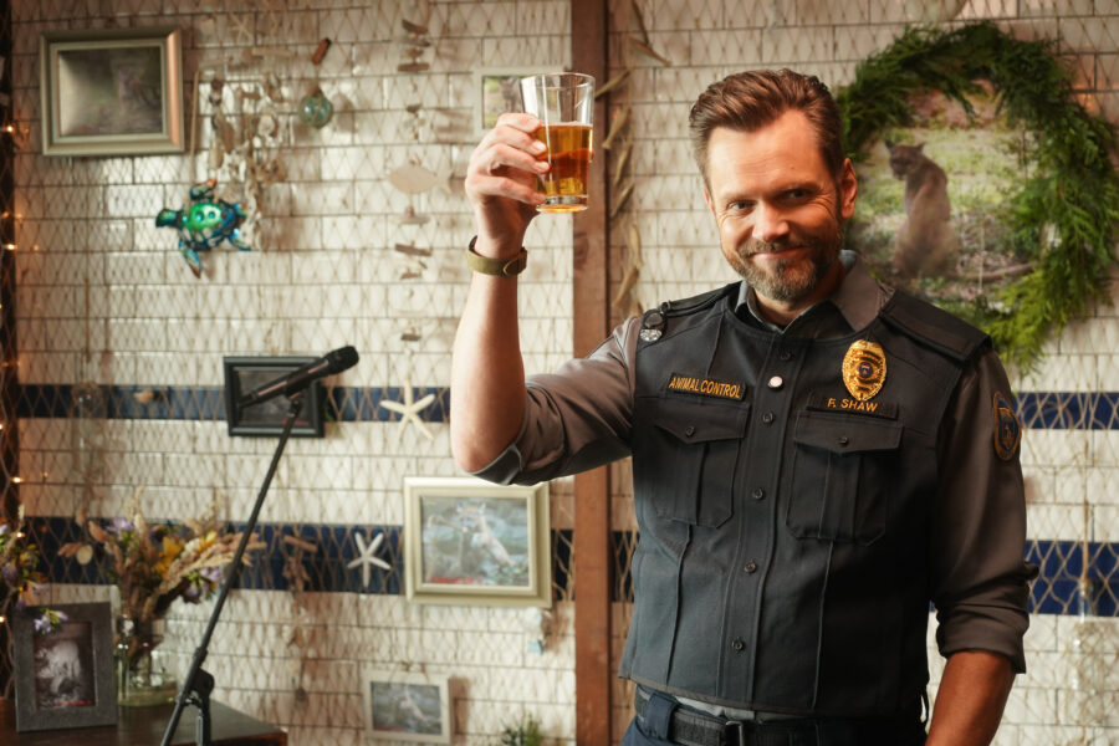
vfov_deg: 21.2
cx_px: 560
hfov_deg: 31.4
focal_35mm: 64
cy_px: 373
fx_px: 1989
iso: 1250
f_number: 4.5
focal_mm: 64
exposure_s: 1/160
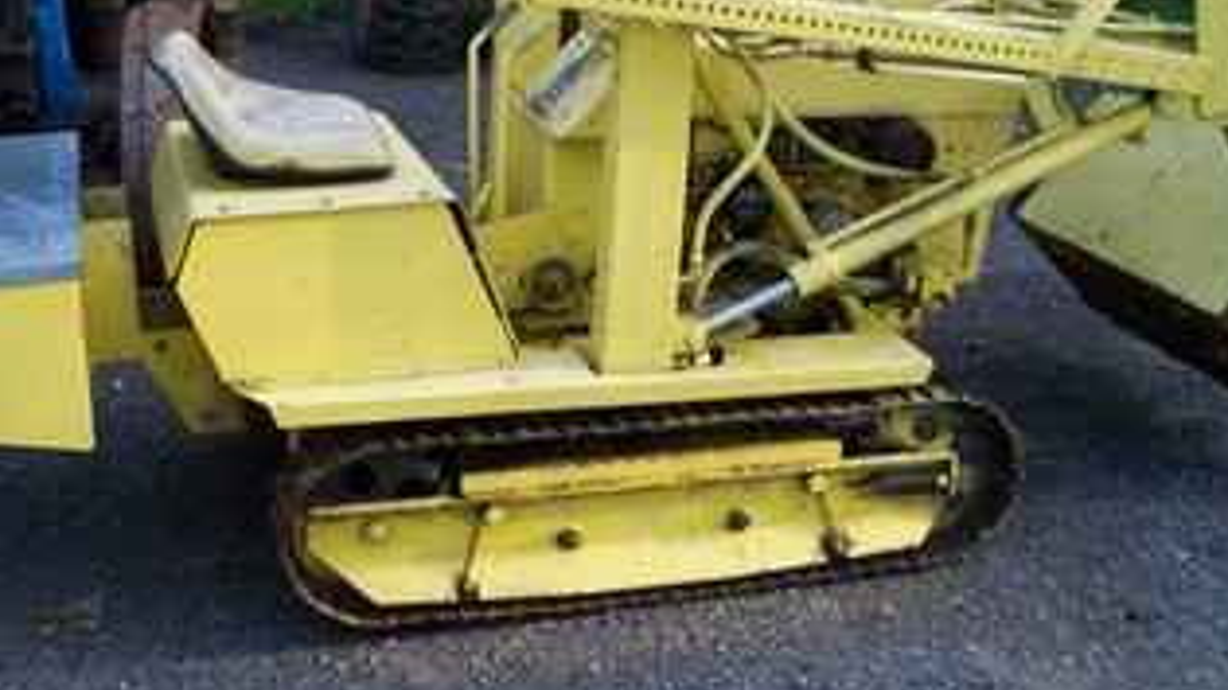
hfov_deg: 37.2
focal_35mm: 56
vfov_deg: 21.4
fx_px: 1823
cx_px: 573
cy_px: 281
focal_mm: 9.86
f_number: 2.9
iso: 64
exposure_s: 1/80
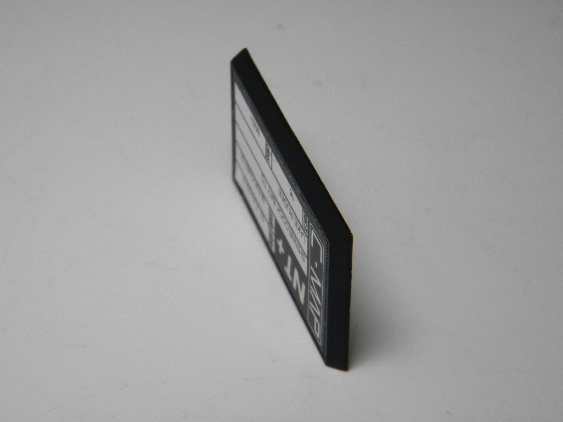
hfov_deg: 23.6
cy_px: 211
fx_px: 1350
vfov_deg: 17.8
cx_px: 282
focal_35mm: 83
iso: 227
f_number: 4.5
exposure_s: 1/500
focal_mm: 15.1
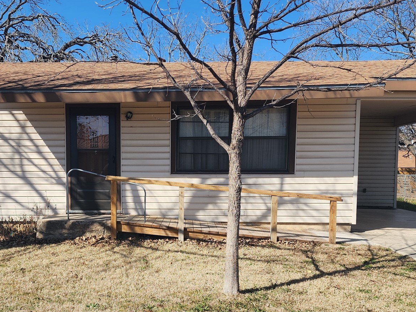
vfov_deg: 35.7
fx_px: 481
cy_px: 198
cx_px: 143
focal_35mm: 40
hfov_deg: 46.2
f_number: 1.8
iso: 12
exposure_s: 1/963
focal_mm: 6.4
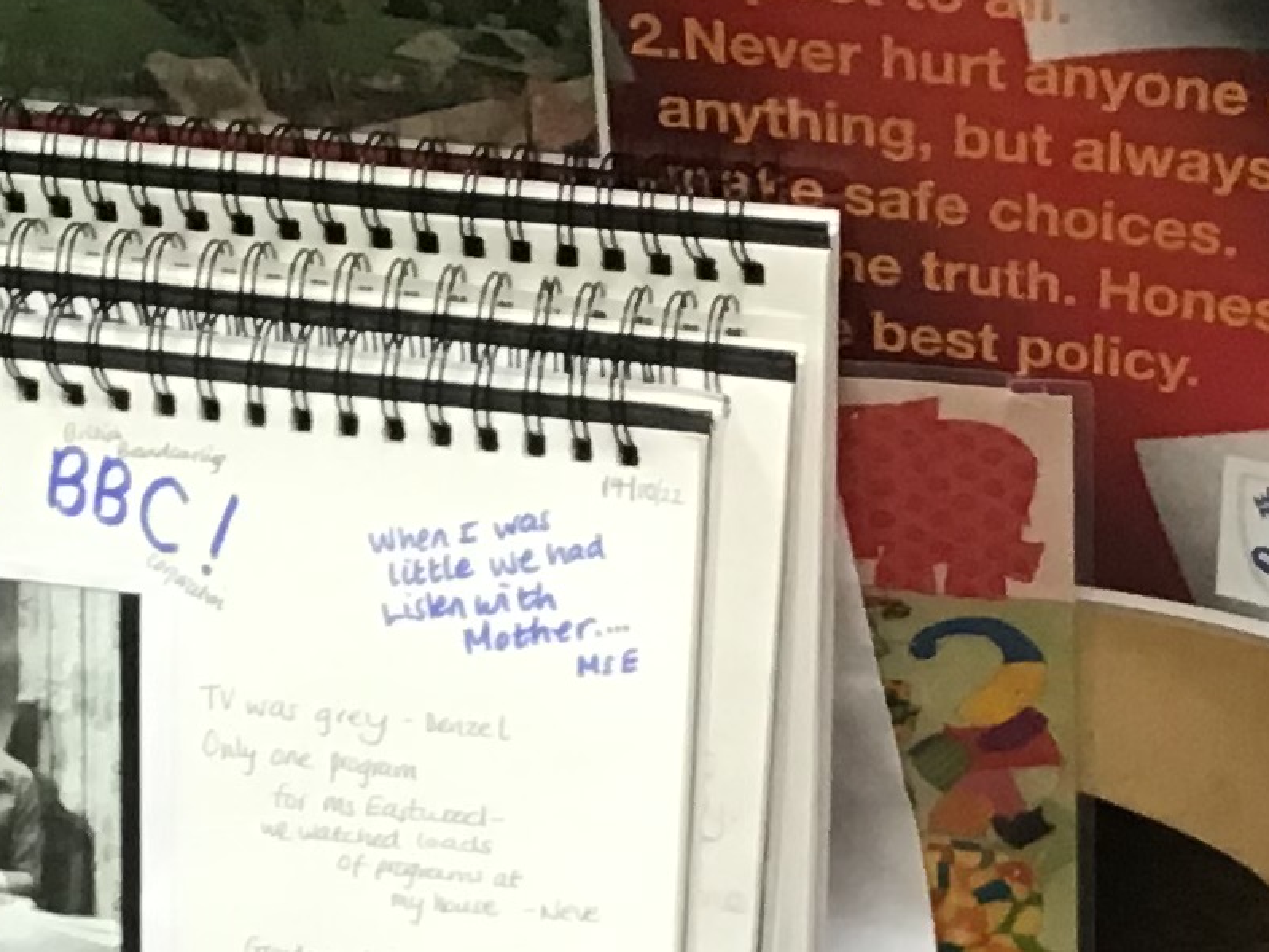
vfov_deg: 10.8
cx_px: 845
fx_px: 4656
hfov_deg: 15.5
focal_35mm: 127
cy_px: 1832
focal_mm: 3.3
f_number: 2.4
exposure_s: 1/33
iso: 50
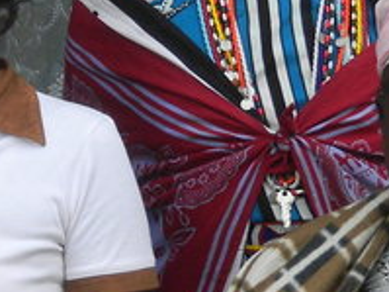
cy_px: 102
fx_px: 2201
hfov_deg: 9.9
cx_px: -131
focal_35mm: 196
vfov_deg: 7.6
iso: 80
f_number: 4
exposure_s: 1/221
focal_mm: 6.9
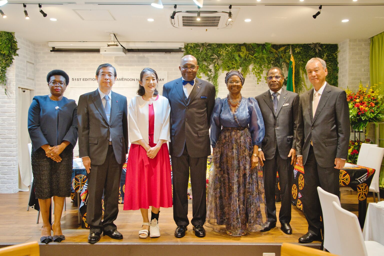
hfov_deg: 58.7
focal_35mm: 32
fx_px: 341
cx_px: 192
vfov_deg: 41.1
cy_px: 128
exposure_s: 1/125
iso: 3200
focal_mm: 32
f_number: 5
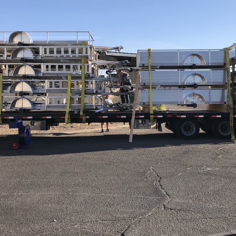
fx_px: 332
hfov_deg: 39.1
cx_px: 137
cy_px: 99
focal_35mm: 43
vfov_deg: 39.1
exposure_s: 1/1681
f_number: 1.8
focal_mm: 3.99
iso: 20
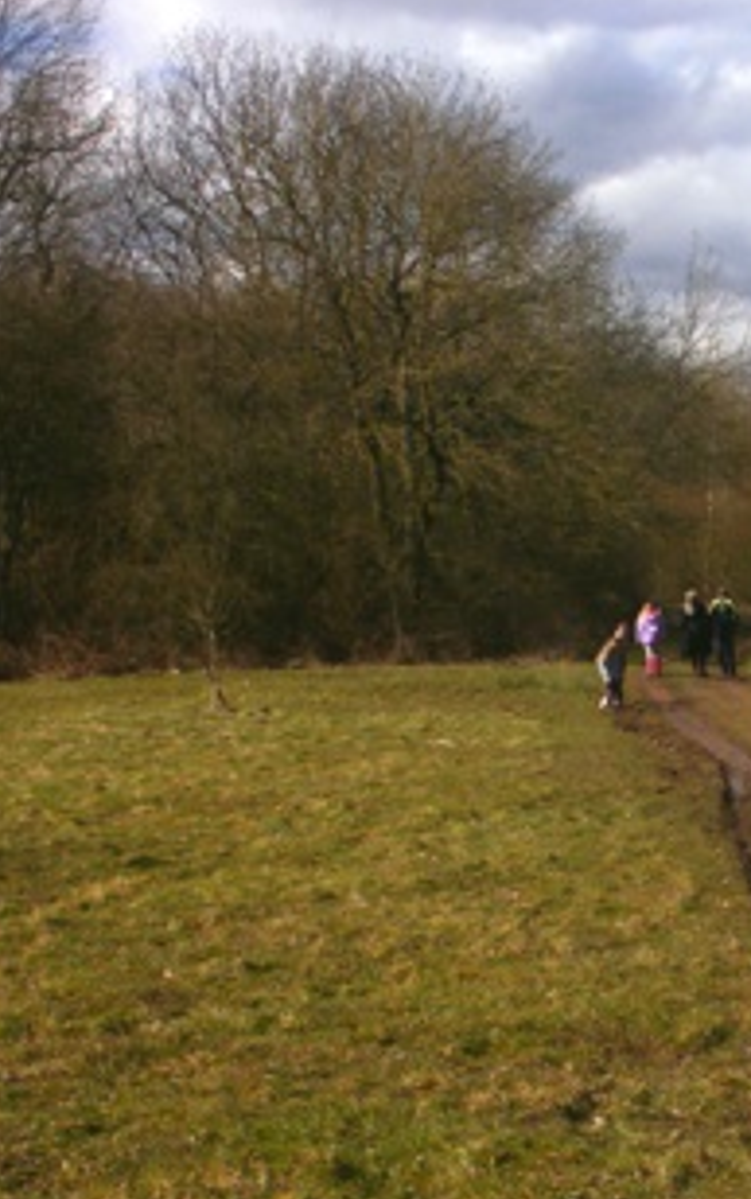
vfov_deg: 31.9
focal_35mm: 64
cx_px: 936
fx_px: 2092
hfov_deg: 19.1
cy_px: 732
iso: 100
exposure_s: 1/2000
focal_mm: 6.3
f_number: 5.6
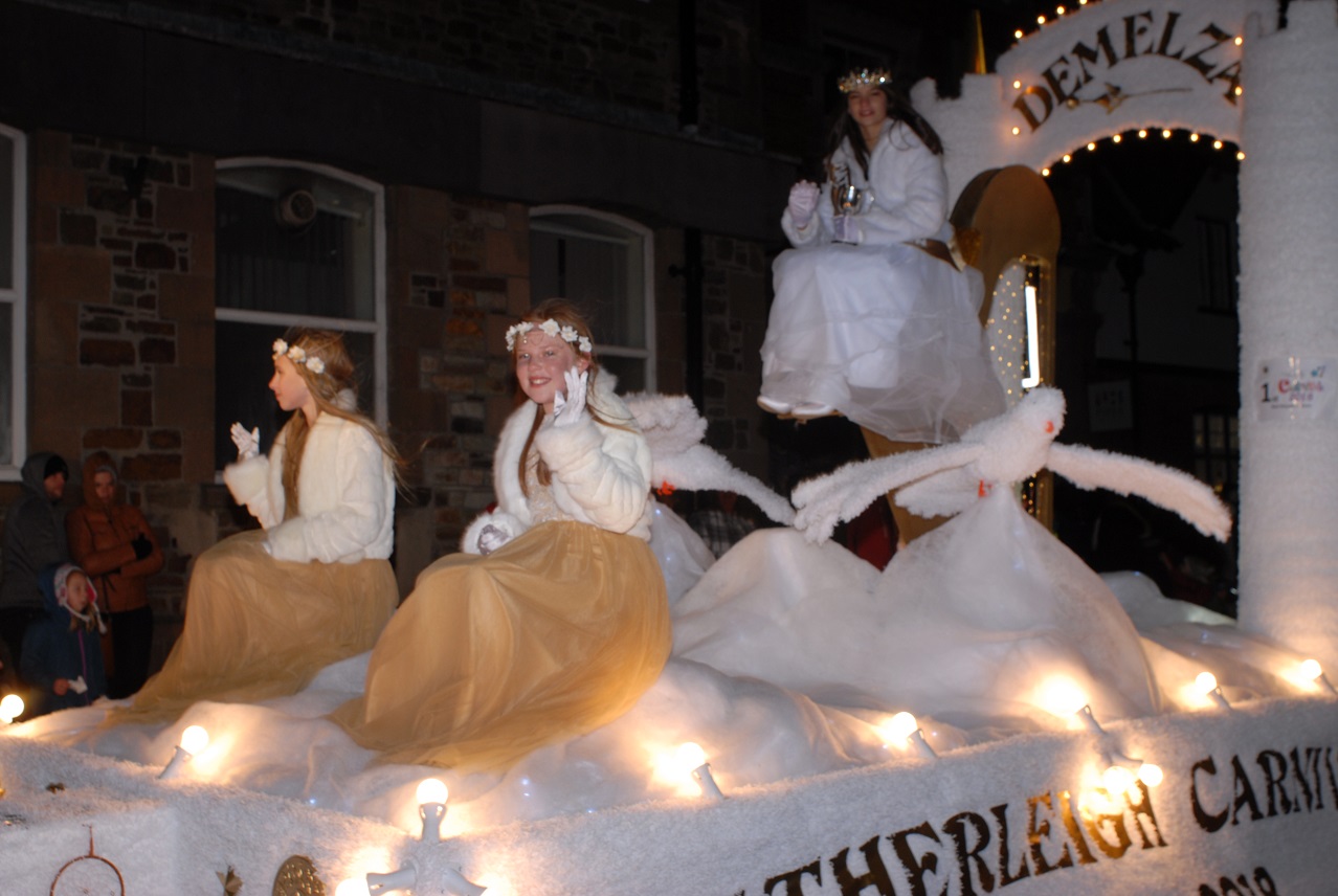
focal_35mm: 42
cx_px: 669
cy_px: 448
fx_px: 1563
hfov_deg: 46.3
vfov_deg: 32.0
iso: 200
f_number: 5.6
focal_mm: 28
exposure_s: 1/60
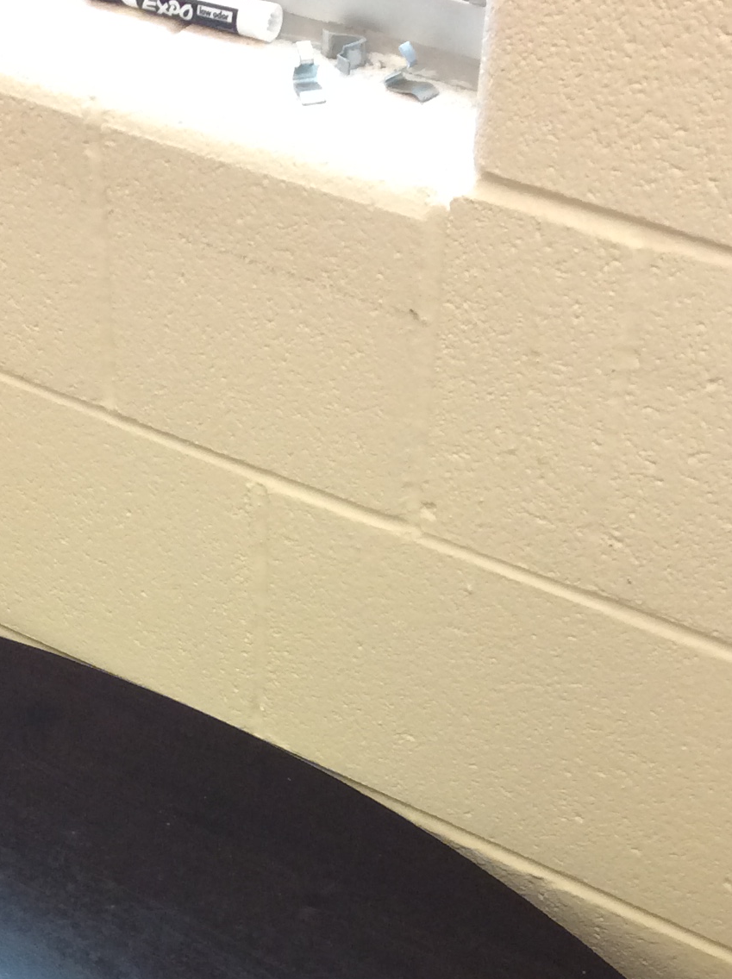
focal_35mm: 73
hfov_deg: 19.8
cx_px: 102
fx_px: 2063
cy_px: 936
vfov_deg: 25.6
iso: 80
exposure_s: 1/24
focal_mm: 3.3
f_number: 2.4
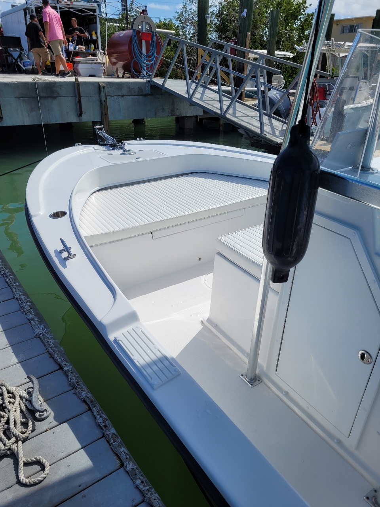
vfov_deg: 67.3
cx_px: 190
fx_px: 381
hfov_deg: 53.1
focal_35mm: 26
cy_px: 254
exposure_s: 1/5257
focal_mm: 5.4
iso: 40
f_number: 1.8
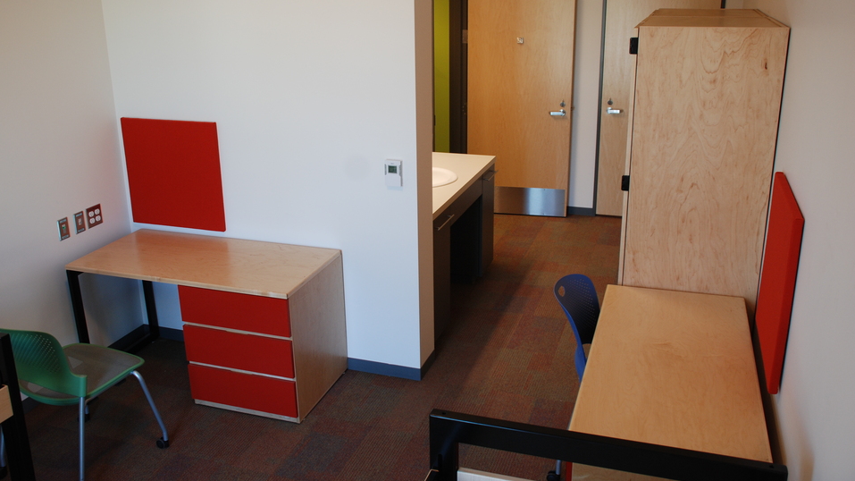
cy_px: 208
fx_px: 793
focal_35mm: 35
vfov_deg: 33.7
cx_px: 429
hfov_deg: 56.6
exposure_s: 1/30
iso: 250
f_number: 3.8
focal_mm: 22
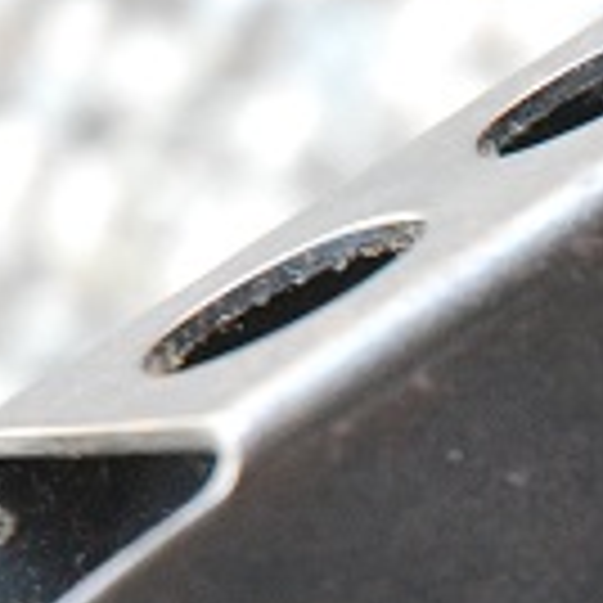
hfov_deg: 4.4
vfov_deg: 4.4
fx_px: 7864
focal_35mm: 399
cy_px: 763
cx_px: 1035
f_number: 4.5
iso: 1600
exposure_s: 1/125
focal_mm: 70
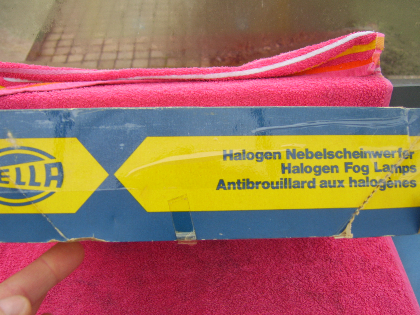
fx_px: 461
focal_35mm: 38
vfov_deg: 37.7
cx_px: 210
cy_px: 158
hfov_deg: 49.0
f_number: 2.8
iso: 50
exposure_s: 1/30
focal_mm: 7.8
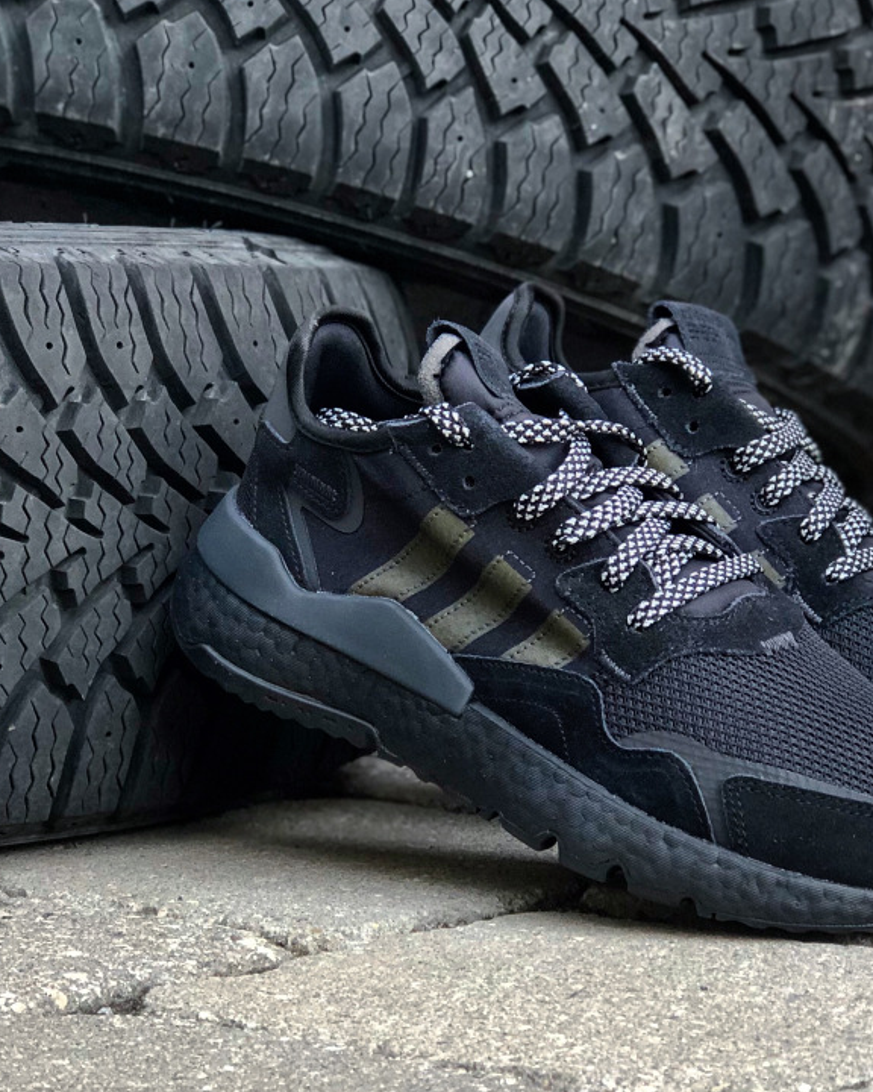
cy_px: 544
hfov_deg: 20.4
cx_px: 433
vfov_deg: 25.4
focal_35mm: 75
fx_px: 2422
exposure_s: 1/30
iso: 50
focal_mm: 6.6
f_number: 2.8
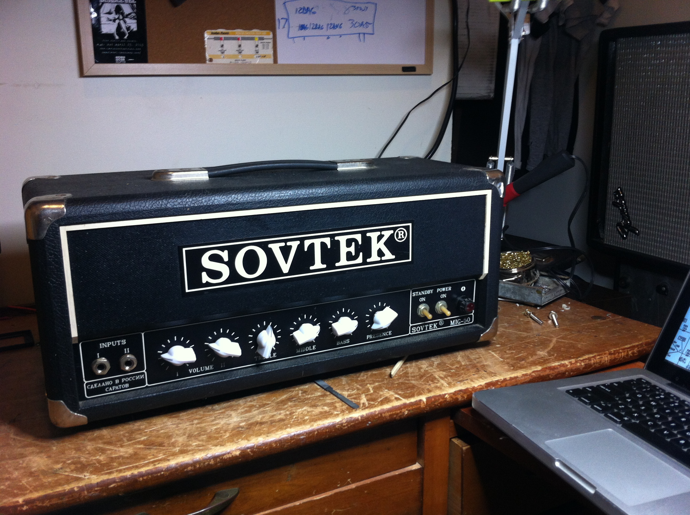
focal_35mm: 35
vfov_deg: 40.6
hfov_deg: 52.7
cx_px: 345
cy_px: 258
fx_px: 697
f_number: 2.8
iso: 125
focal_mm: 3.85
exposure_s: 1/15
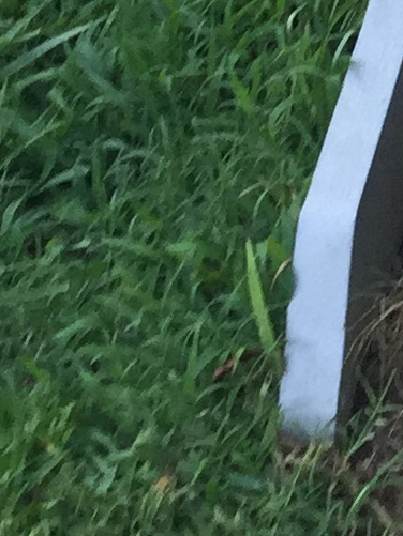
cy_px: -780
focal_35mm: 189
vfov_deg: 9.3
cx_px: 956
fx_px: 2933
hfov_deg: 7.4
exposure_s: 1/60
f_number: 2.2
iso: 40
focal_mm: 4.15
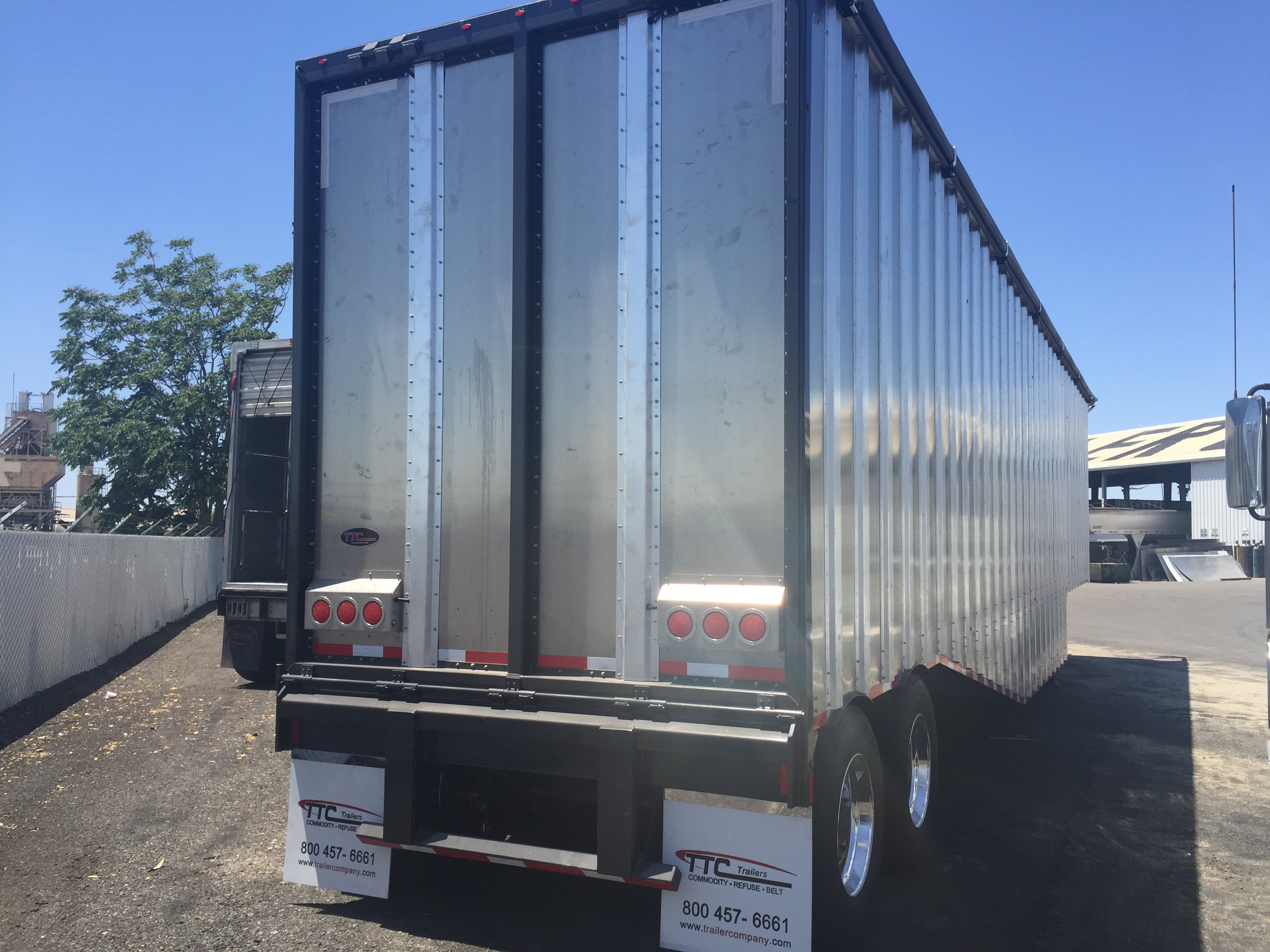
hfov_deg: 61.7
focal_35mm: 29
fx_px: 1064
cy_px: 476
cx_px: 635
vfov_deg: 48.2
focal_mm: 4.15
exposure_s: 1/1721
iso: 32
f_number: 2.2
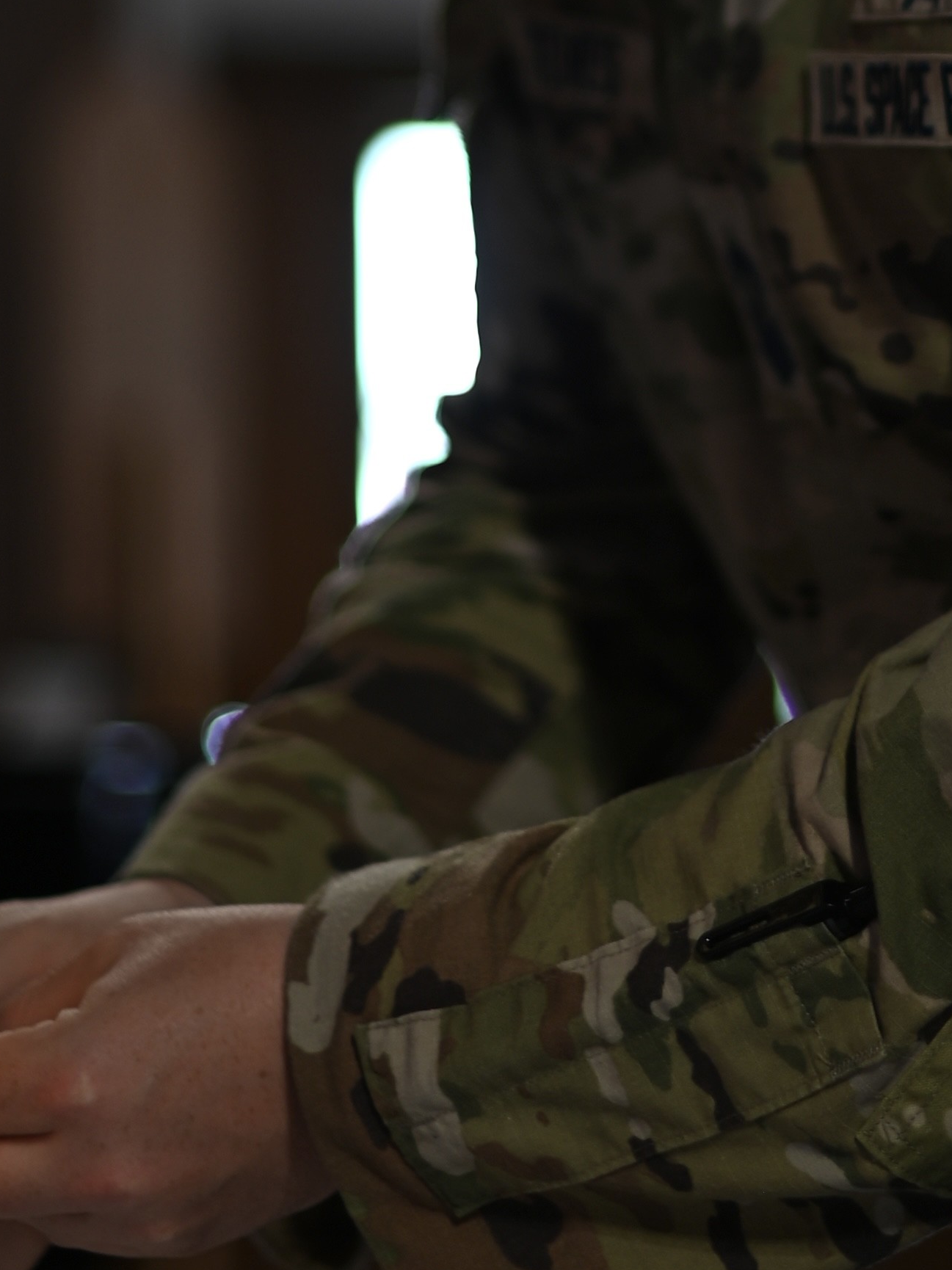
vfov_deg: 11.7
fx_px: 6162
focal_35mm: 168
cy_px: 43
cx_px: 776
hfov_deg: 8.8
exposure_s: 1/160
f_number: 1.4
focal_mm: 50
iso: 100
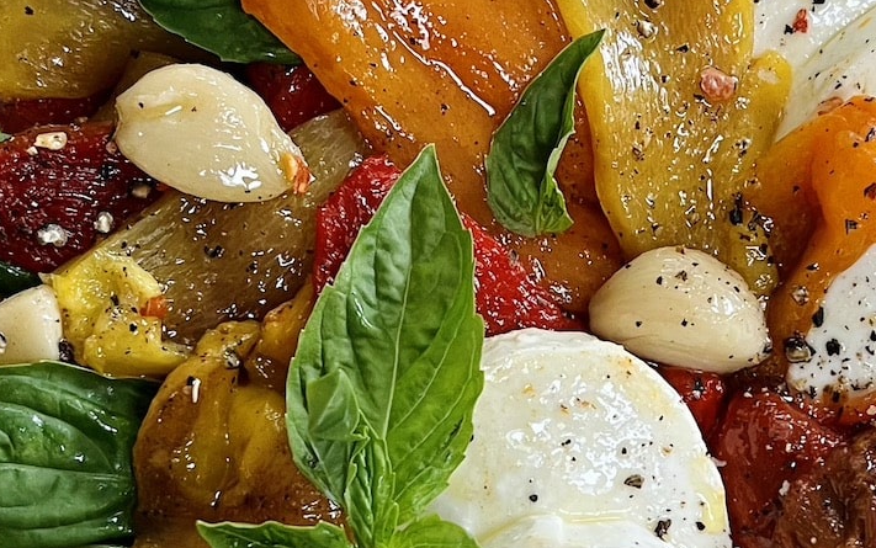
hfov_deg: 32.9
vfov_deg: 19.9
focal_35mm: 62
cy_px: 624
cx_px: 492
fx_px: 1481
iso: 125
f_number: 1.5
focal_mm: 5.7
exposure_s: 1/96
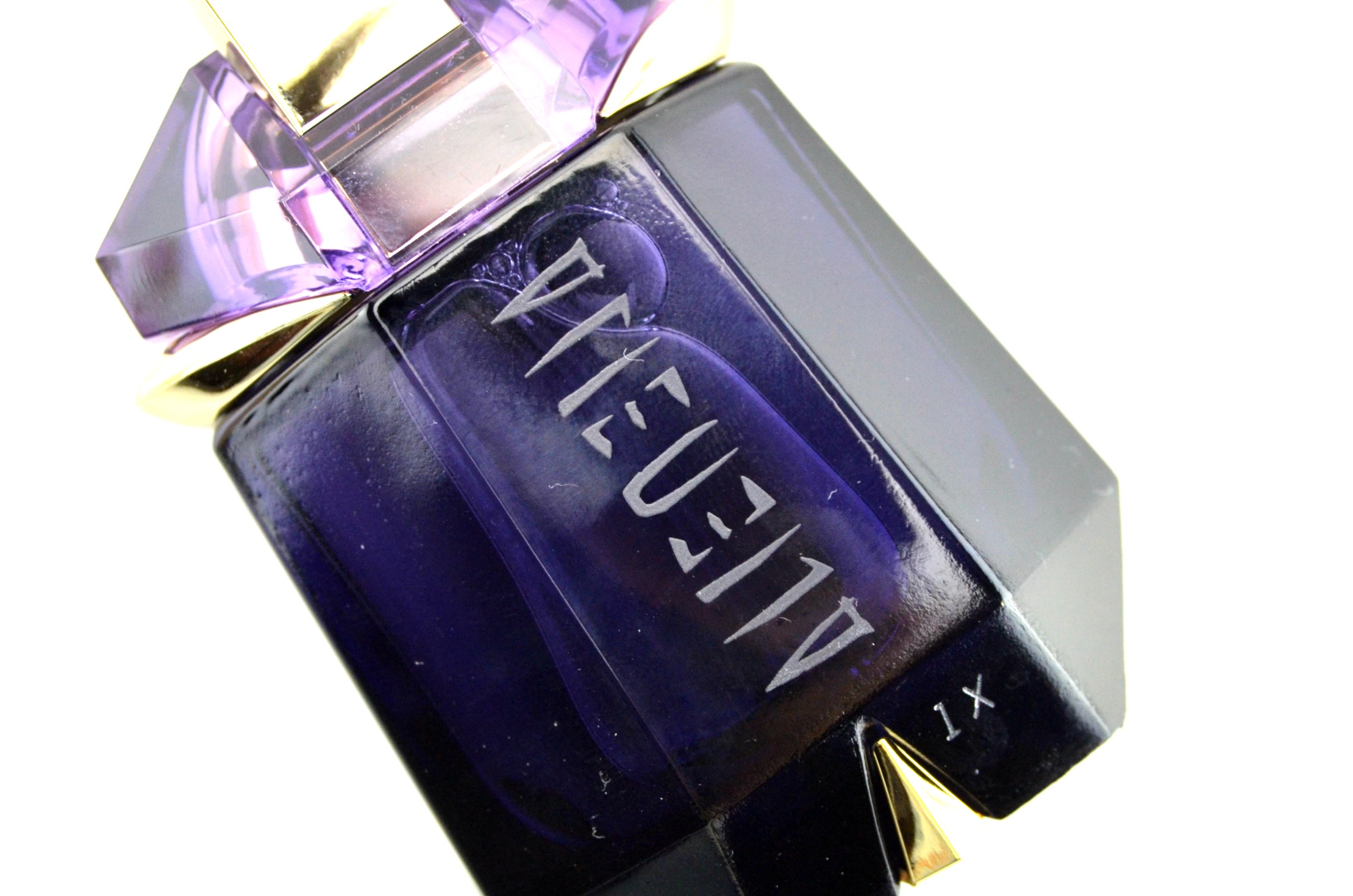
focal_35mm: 46
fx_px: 1744
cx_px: 676
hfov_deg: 42.4
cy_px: 448
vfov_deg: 28.8
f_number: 5.6
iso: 800
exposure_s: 1/125
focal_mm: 31
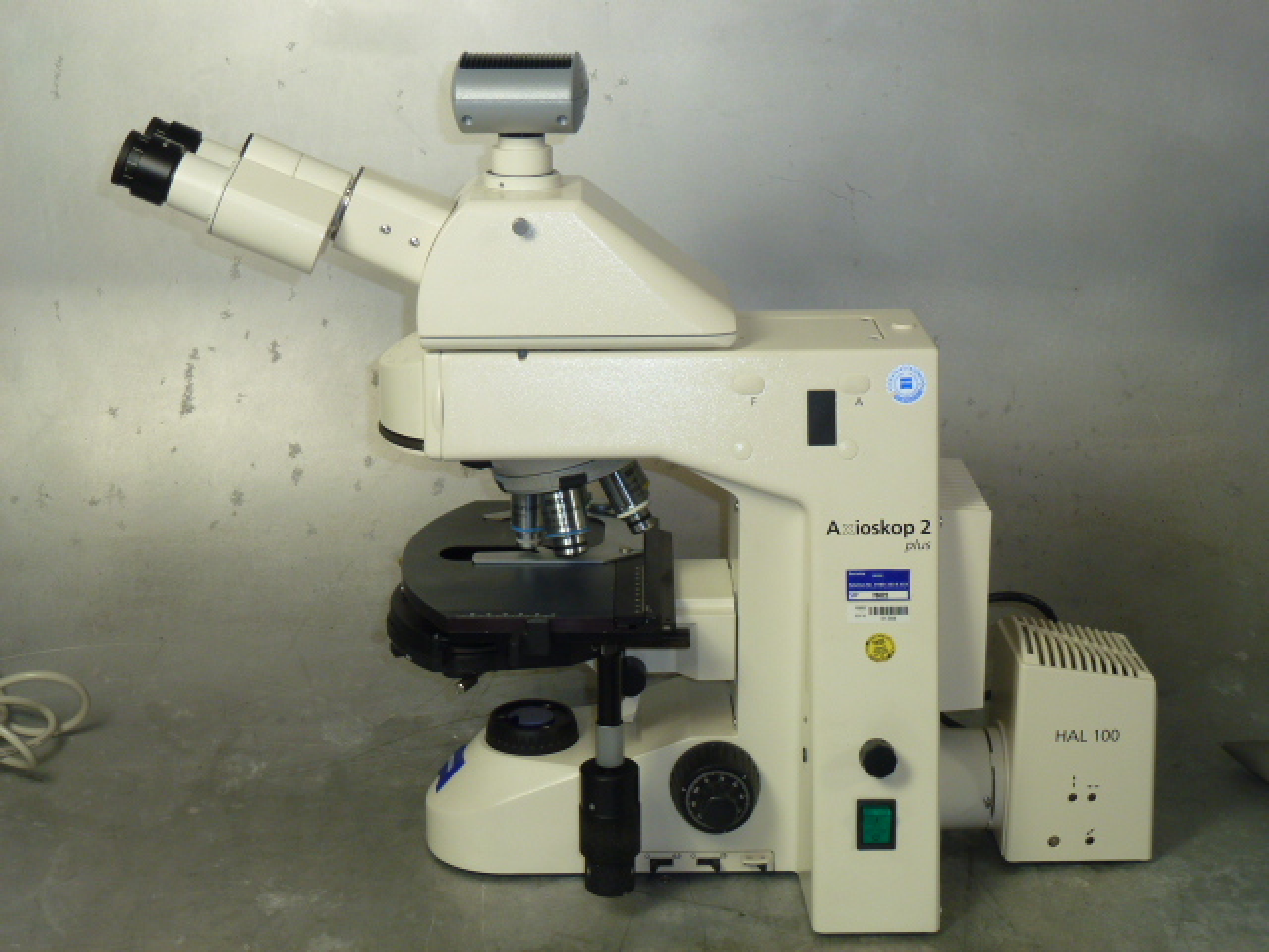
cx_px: 634
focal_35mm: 57
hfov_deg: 33.8
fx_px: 2090
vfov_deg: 25.7
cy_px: 476
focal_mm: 10.1
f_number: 4.4
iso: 125
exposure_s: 1/60
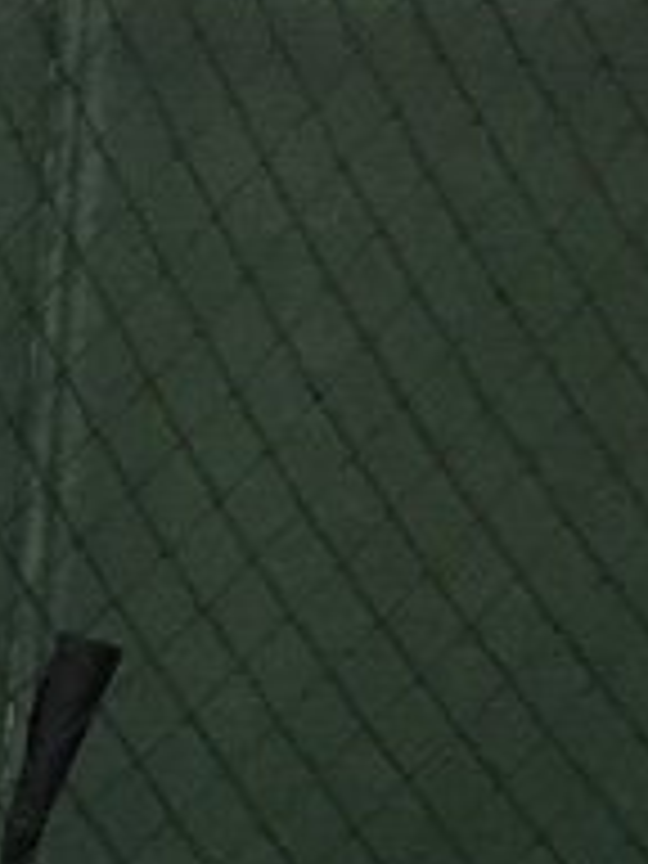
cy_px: 1818
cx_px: -1390
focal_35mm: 193
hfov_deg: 6.8
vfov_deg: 9.5
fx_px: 4817
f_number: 2.2
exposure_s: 1/15
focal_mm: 4.15
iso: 320
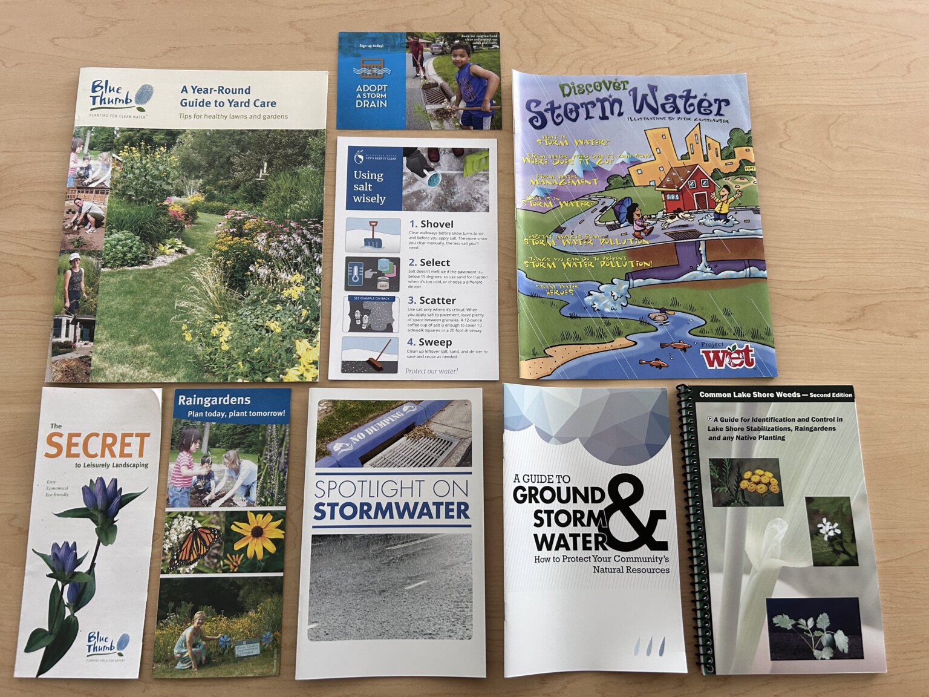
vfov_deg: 53.1
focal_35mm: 26
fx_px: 698
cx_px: 464
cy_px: 348
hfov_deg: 67.3
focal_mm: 5.7
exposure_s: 1/103
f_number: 1.5
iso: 125
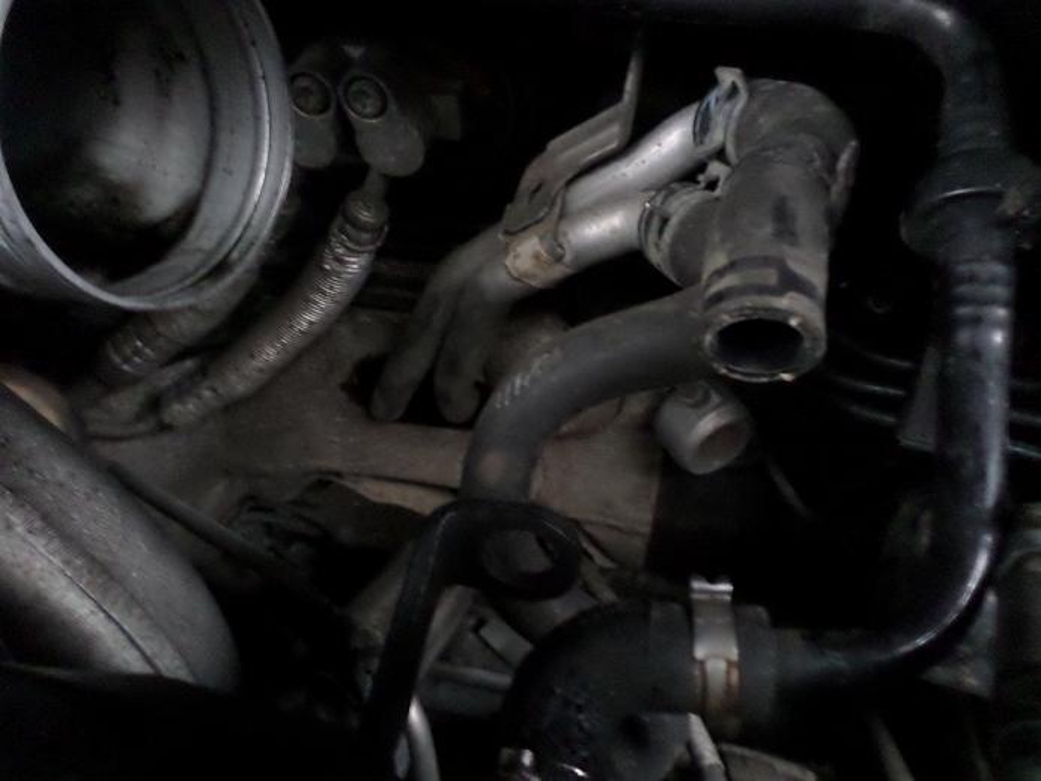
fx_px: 752
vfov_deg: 54.9
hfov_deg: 69.4
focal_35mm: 25
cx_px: 520
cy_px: 390
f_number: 2.5
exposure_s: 1/8
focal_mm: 4.5
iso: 640
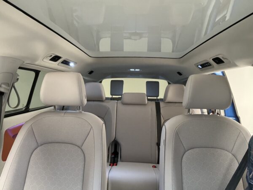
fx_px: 168
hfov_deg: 73.9
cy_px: 95
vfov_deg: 58.9
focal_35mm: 23
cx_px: 126
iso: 500
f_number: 2.2
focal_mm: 2.71
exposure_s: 1/30
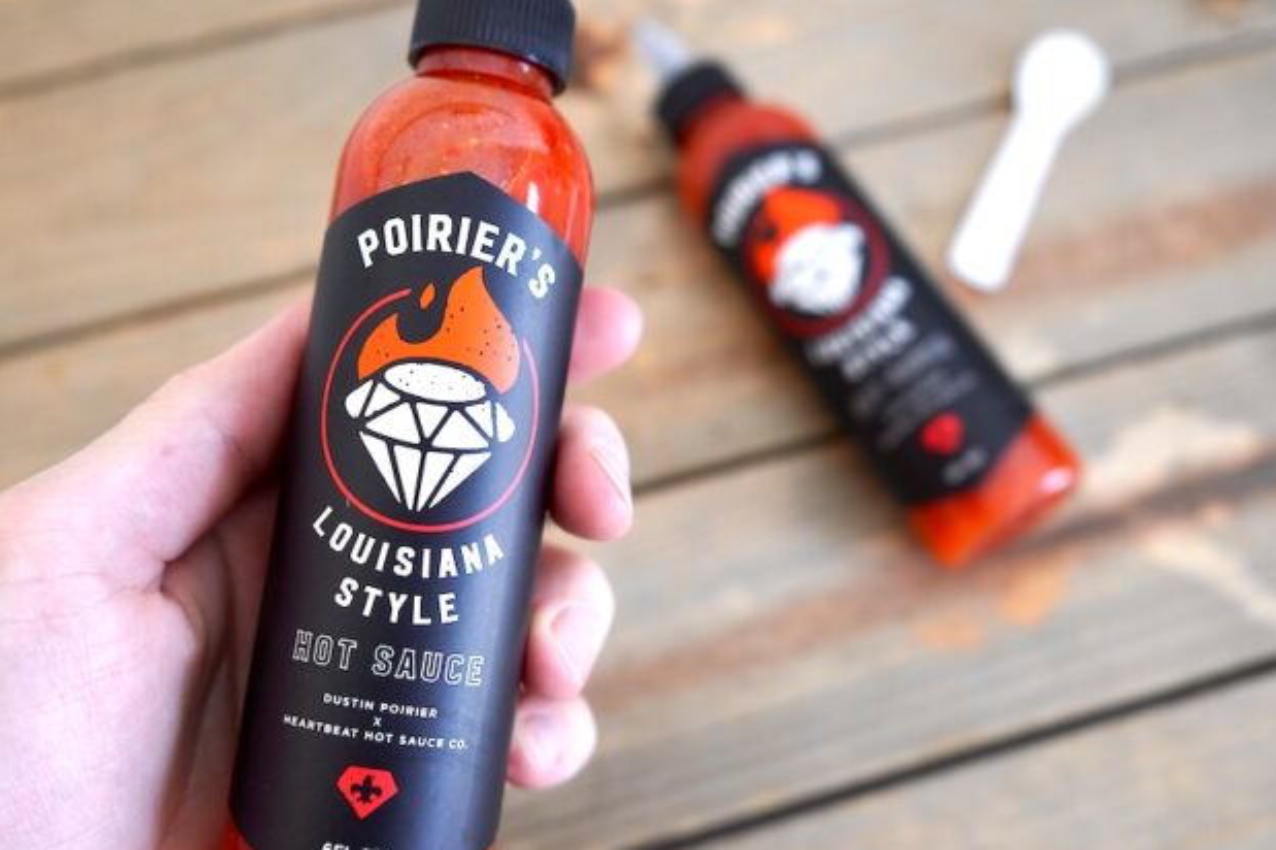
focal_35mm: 36
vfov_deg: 36.8
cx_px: 625
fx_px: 1275
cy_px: 427
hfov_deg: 53.2
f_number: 3.5
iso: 1000
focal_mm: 29
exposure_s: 1/60
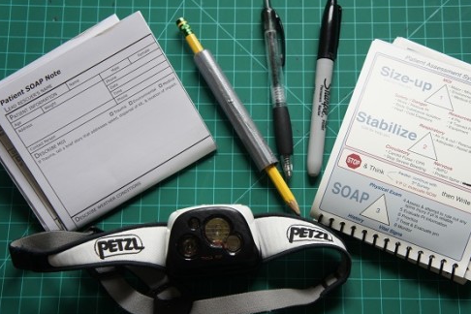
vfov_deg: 21.7
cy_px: 177
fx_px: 819
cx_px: 255
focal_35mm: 63
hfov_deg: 32.1
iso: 320
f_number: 4.5
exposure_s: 1/60
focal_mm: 35
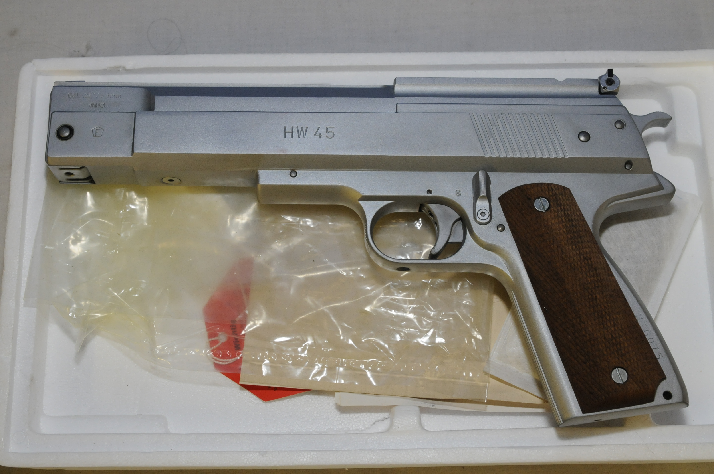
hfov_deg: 37.9
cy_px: 237
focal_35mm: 52
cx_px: 357
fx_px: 1040
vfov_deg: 25.7
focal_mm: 35
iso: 1250
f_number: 8
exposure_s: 1/60
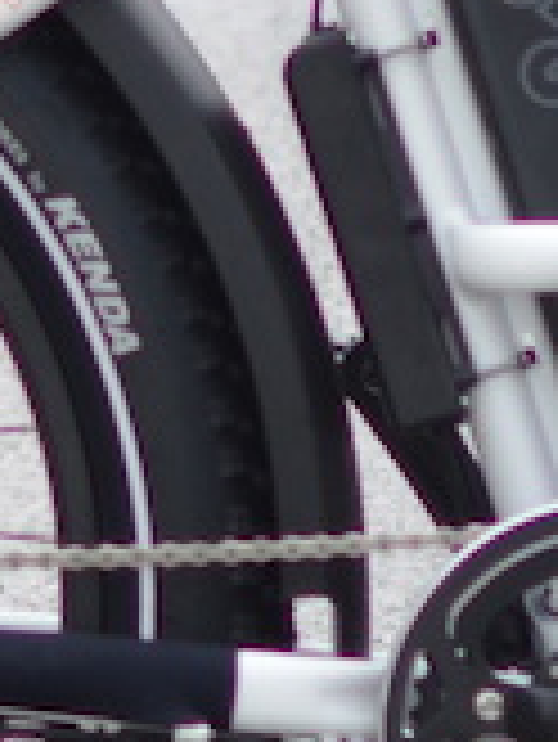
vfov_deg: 4.6
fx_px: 9167
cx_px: 940
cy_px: -65
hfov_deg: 3.5
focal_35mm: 427
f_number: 1.8
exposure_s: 1/1250
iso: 250
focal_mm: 35
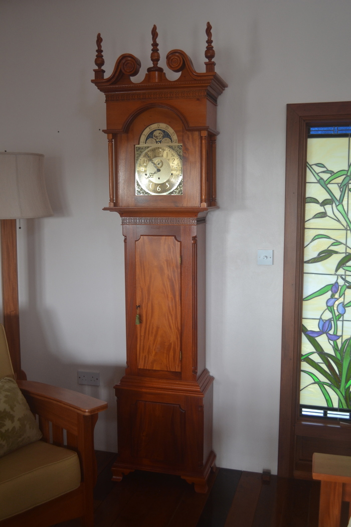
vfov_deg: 53.1
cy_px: 264
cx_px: 176
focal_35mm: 36
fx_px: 526
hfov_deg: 36.9
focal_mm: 24
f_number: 4
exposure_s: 1/40
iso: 400
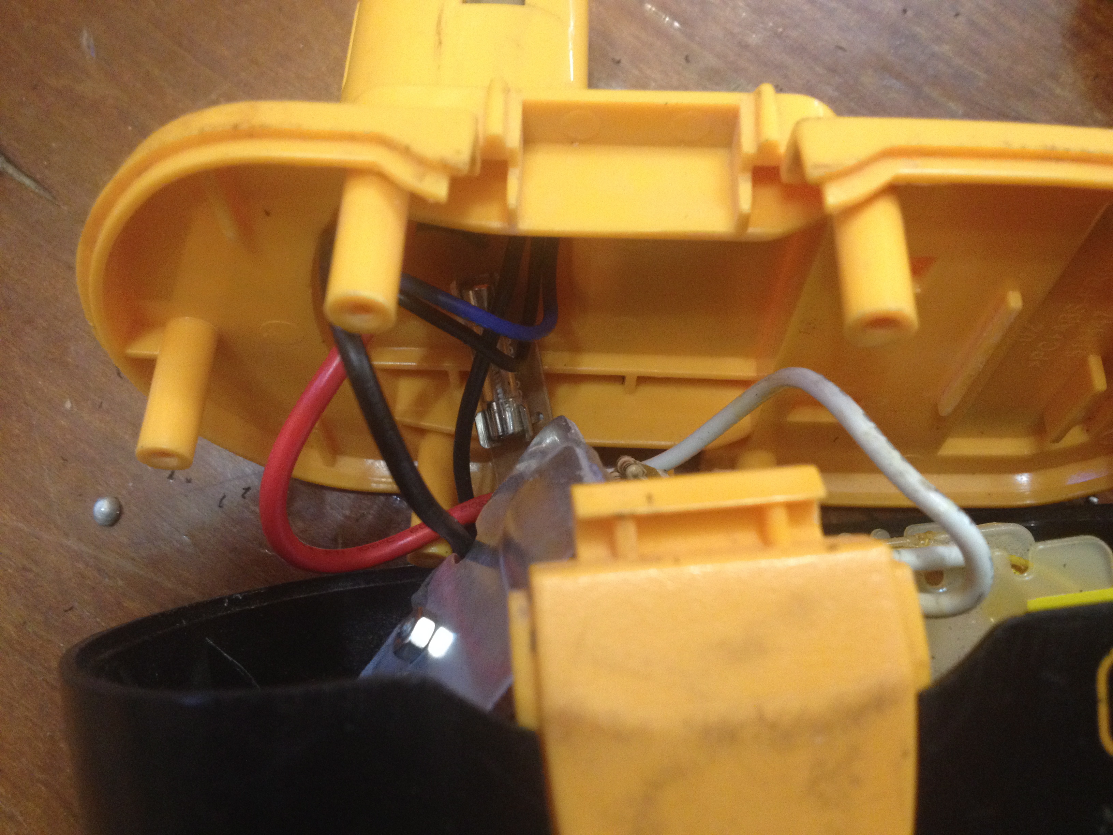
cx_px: 556
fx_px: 1125
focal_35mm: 35
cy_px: 418
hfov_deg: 52.6
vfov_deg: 40.7
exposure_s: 1/20
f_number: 2.4
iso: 250
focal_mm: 4.28
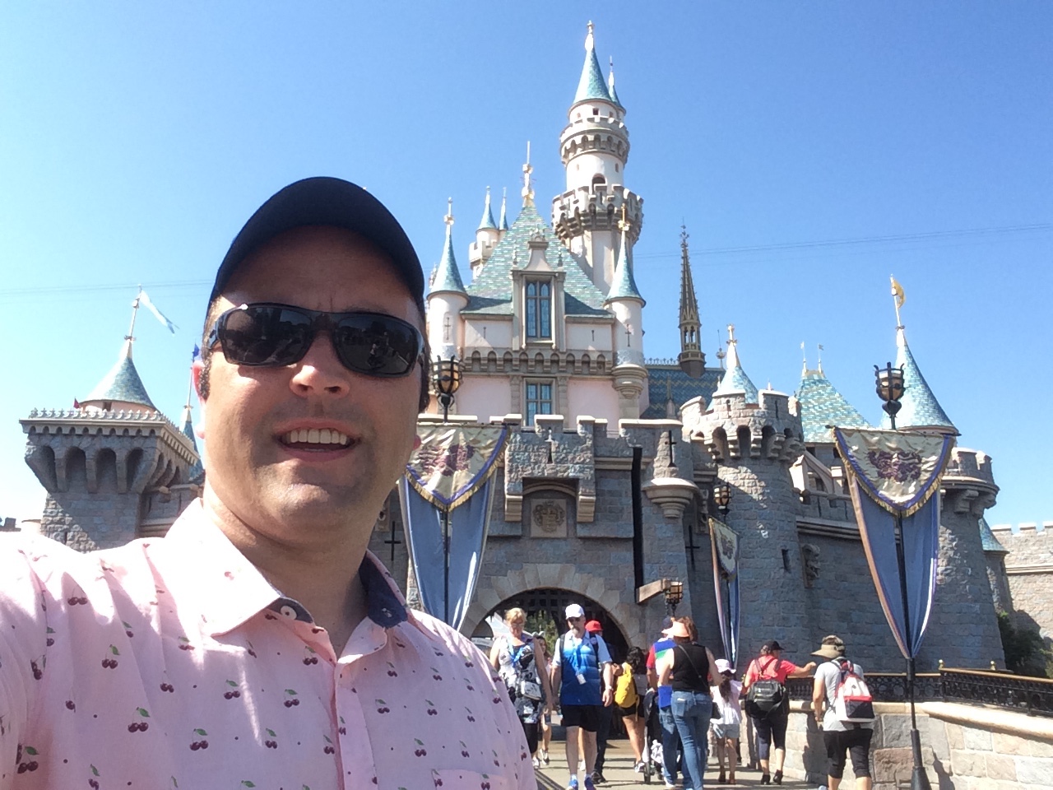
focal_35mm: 31
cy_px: 395
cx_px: 526
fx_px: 943
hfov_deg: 58.4
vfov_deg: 45.4
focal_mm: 2.15
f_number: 2.4
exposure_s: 1/866
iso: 50
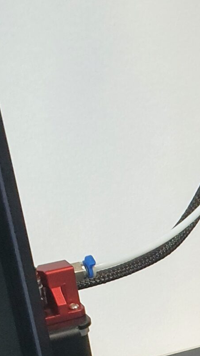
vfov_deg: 21.3
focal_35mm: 91
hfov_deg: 11.9
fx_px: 858
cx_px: 392
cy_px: 461
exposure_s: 1/50
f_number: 2.4
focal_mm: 4.3
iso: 320
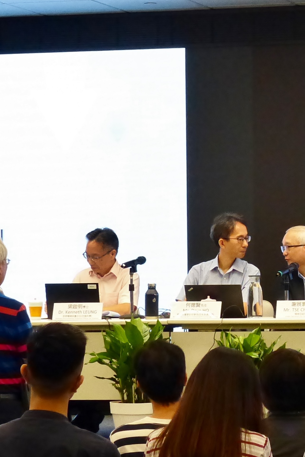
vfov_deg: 11.7
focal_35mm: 175
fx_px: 2223
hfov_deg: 7.8
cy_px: 177
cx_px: 323
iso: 800
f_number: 4
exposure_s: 1/200
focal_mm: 14.5
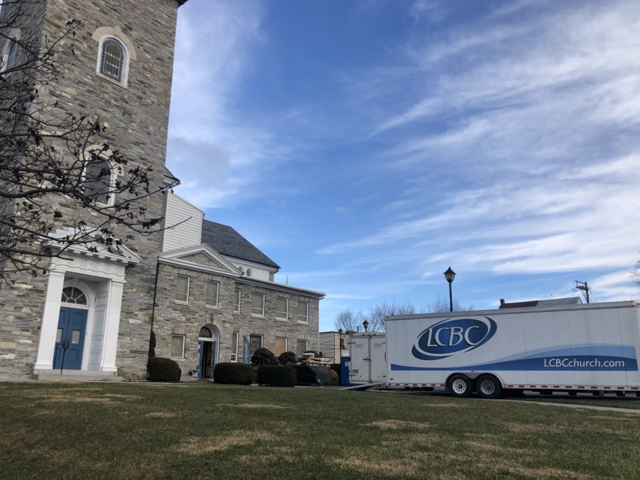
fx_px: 536
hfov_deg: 61.6
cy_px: 241
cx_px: 313
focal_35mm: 29
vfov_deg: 48.2
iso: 20
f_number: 1.8
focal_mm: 4
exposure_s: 1/1372
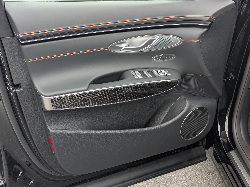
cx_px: 125
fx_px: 347
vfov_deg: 30.3
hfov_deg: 39.7
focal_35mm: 48
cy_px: 94
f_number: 1.85
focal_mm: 6.81
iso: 41
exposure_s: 1/339
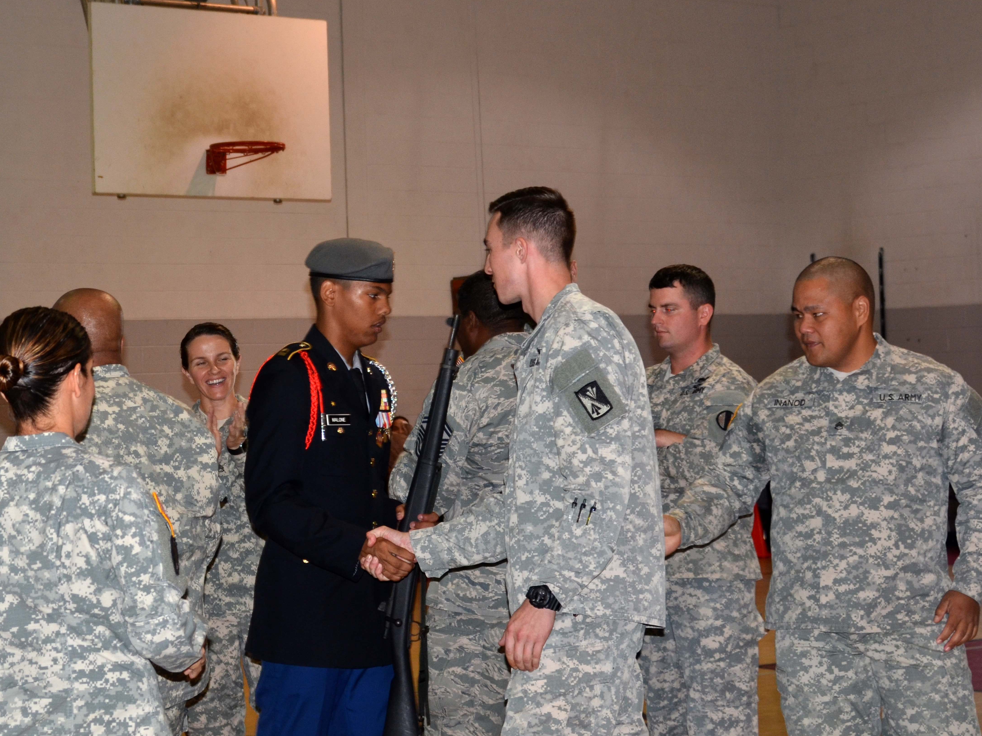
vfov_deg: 24.8
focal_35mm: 59
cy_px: 368
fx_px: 1674
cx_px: 467
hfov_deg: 32.7
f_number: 4.5
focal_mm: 36
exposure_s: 1/80
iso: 250
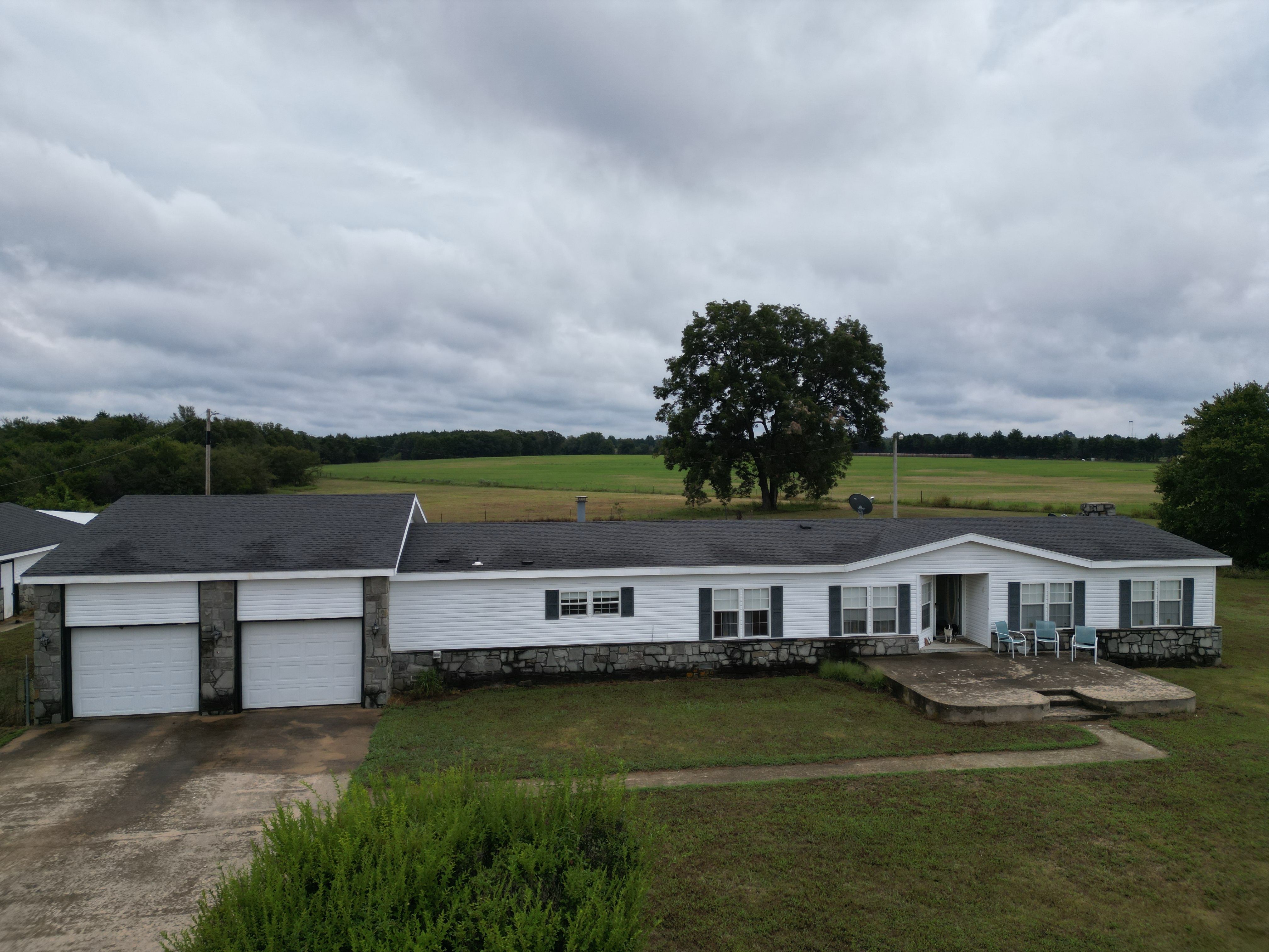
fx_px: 880
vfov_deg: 56.8
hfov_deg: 71.6
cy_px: 476
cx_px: 634
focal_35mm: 24
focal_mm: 6.72
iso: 120
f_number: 1.7
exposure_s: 1/4000
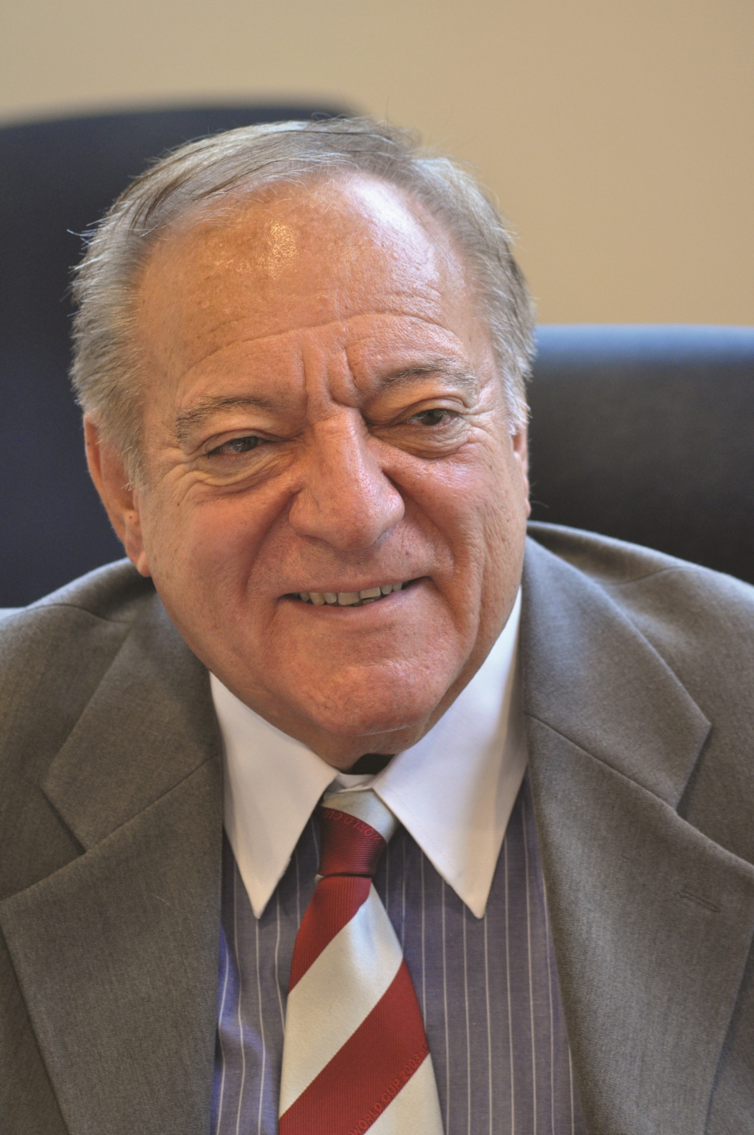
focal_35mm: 142
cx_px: 377
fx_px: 4488
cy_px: 568
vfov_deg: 14.4
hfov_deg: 9.6
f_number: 4
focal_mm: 95
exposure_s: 1/125
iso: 1600
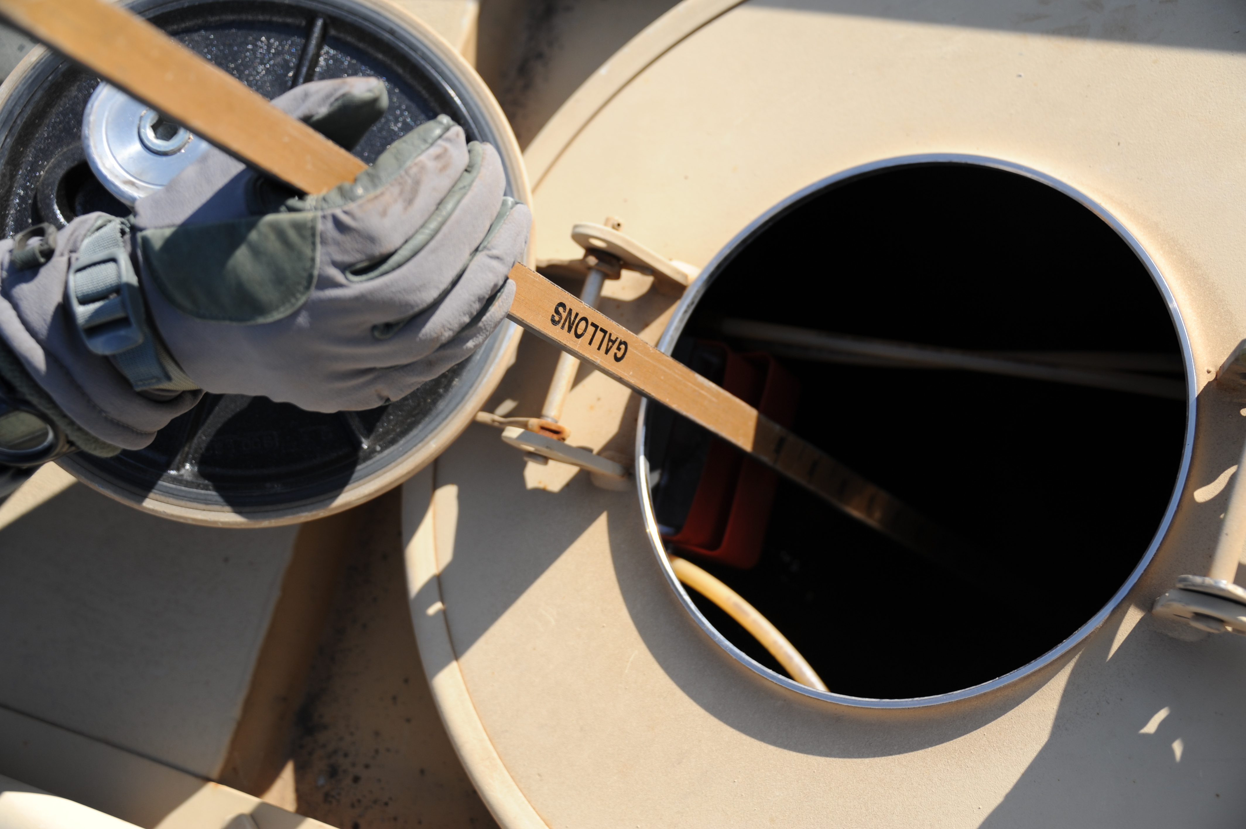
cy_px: 414
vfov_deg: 24.2
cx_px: 623
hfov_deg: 35.7
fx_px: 1937
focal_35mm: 56
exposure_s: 1/800
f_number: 4.5
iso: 200
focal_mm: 56
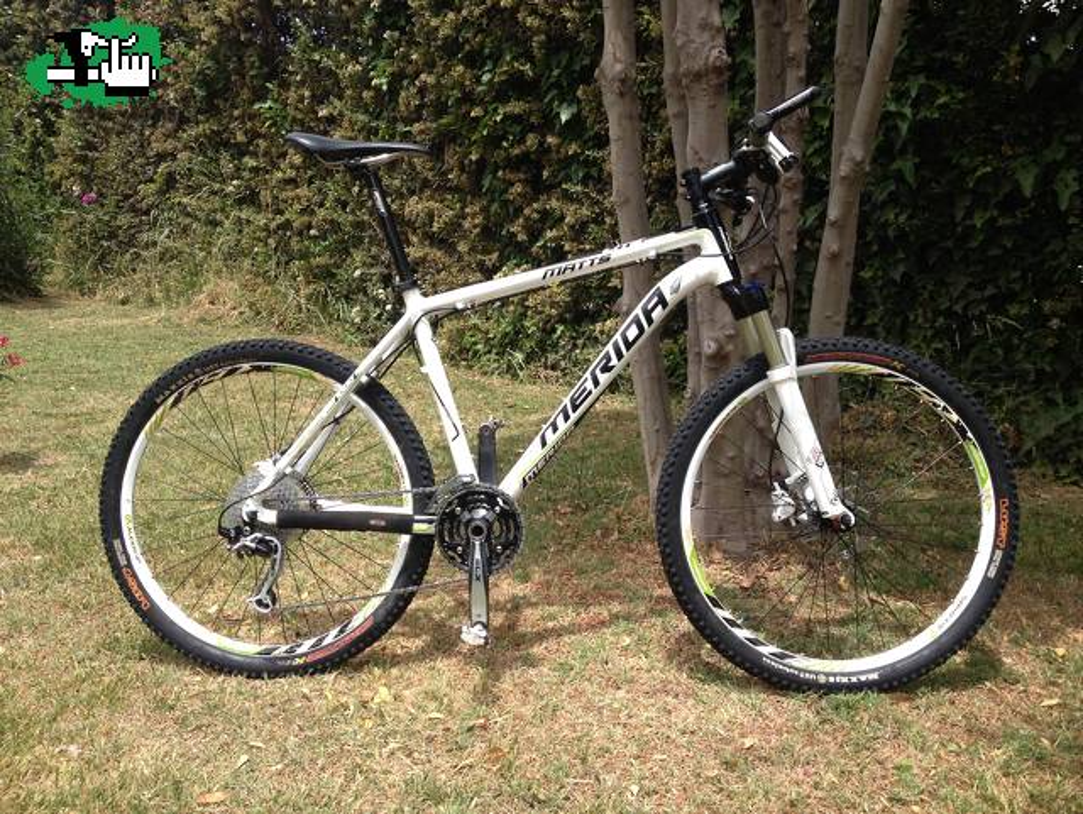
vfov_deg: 40.7
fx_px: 1096
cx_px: 542
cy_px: 407
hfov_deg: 52.6
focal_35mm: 35
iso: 64
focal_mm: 4.28
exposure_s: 1/1200
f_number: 2.4
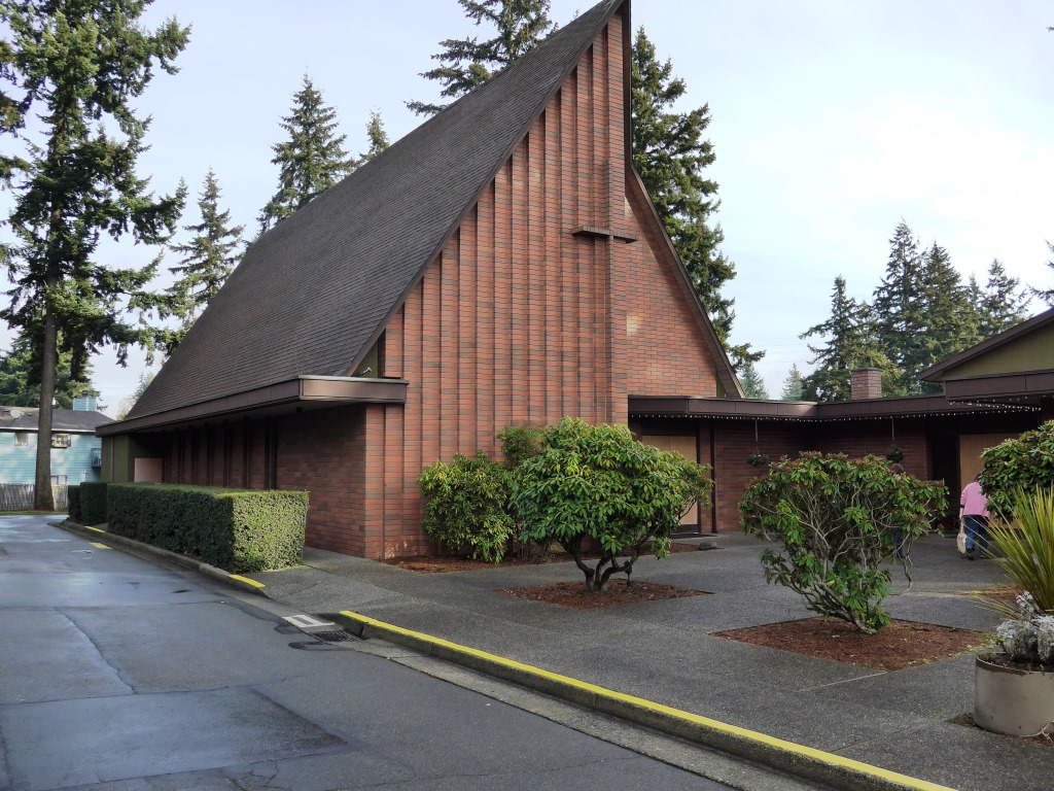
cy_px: 396
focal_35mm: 29
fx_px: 883
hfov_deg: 61.7
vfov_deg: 48.2
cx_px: 527
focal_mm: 6
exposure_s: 1/640
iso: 125
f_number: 2.8
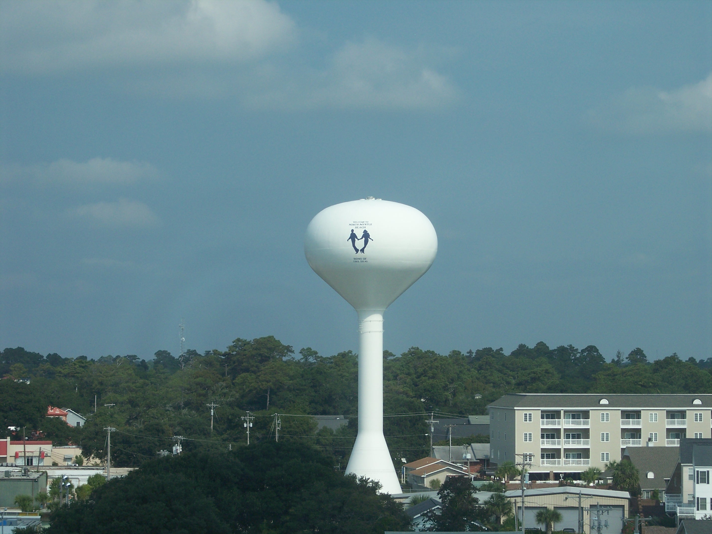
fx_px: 2407
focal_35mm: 117
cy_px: 267
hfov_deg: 16.8
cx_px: 356
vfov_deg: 12.7
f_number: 6.7
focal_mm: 24
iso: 100
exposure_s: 1/350
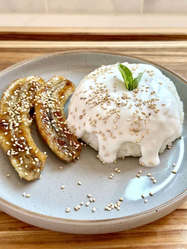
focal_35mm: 48
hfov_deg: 30.3
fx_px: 346
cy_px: 124
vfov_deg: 39.7
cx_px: 94
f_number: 1.78
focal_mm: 6.86
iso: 125
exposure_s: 1/121
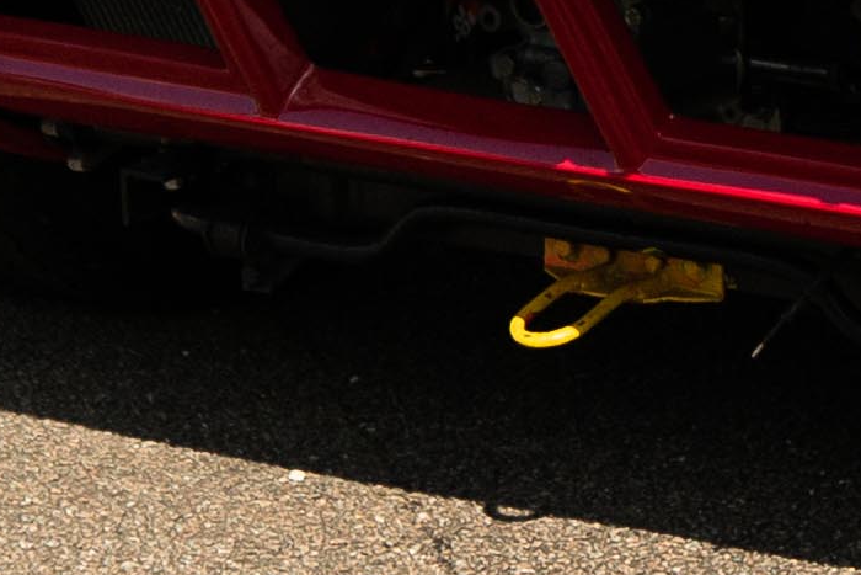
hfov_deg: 6.7
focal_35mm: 303
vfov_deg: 4.4
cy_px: -783
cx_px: 1430
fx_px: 7248
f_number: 2.8
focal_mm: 50
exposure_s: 1/1600
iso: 250
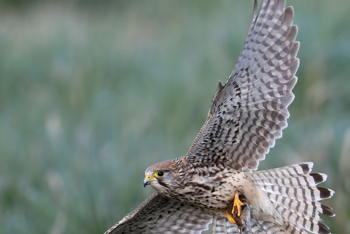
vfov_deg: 1.0
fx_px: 13016
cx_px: 176
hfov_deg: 1.5
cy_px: 156
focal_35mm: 1339
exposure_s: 1/1600
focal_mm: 500
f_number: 4
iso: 640
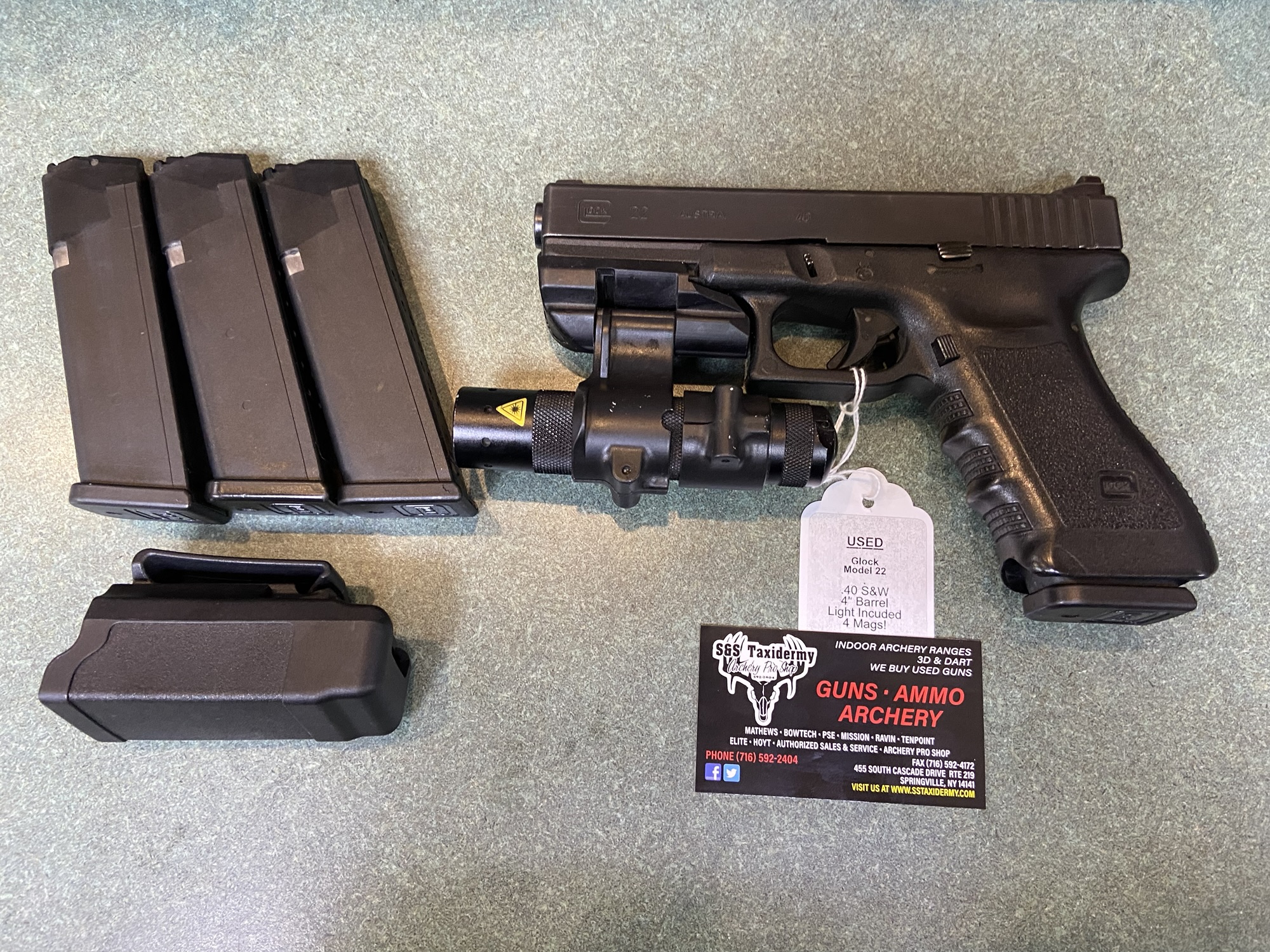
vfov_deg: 53.1
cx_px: 635
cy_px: 476
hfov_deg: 67.3
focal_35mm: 26
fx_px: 954
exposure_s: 1/40
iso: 400
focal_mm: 4.25
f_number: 1.8
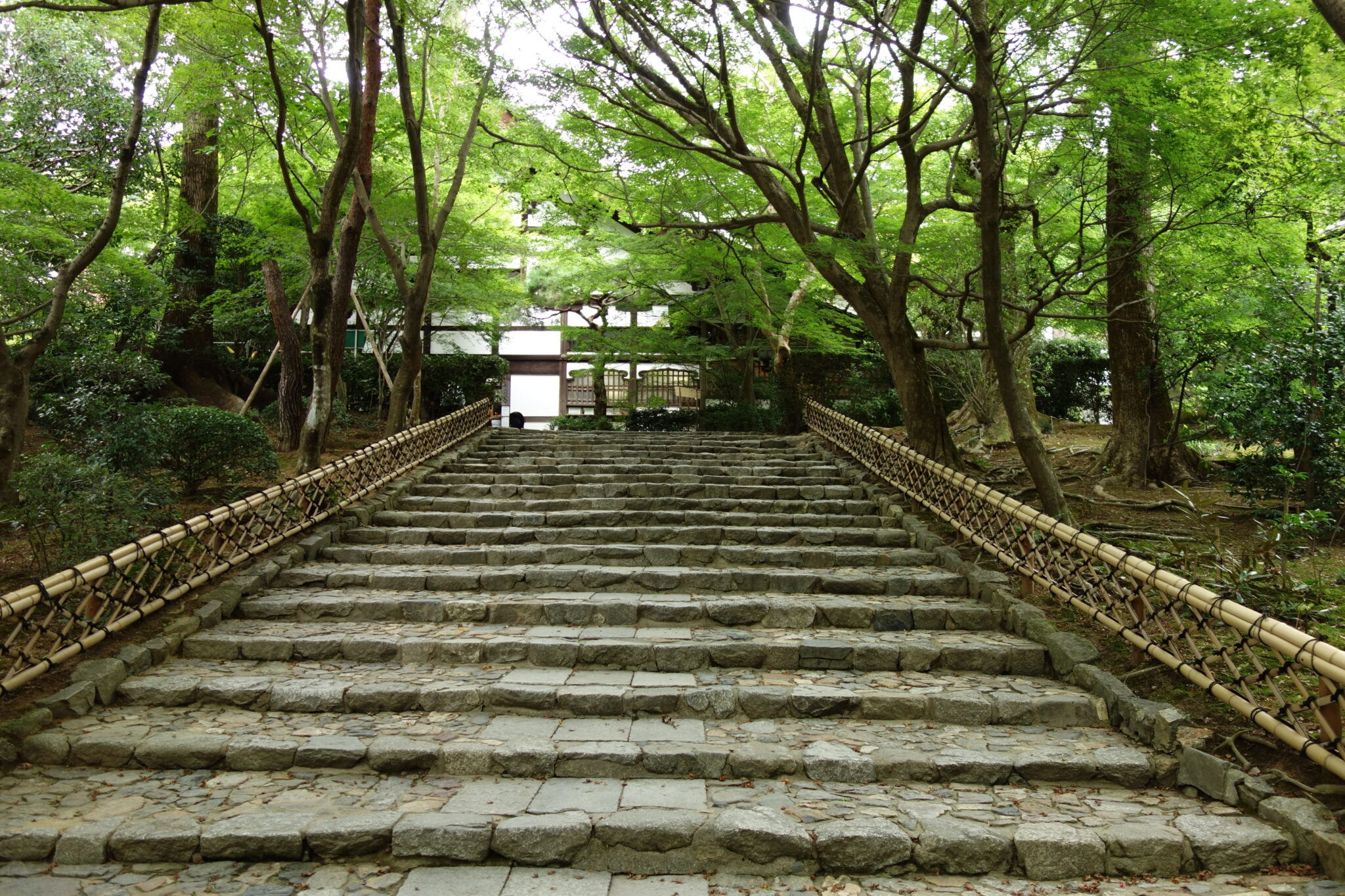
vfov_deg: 46.4
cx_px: 672
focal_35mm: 28
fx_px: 1046
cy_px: 448
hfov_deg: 65.5
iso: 125
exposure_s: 1/40
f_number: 1.8
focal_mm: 10.4
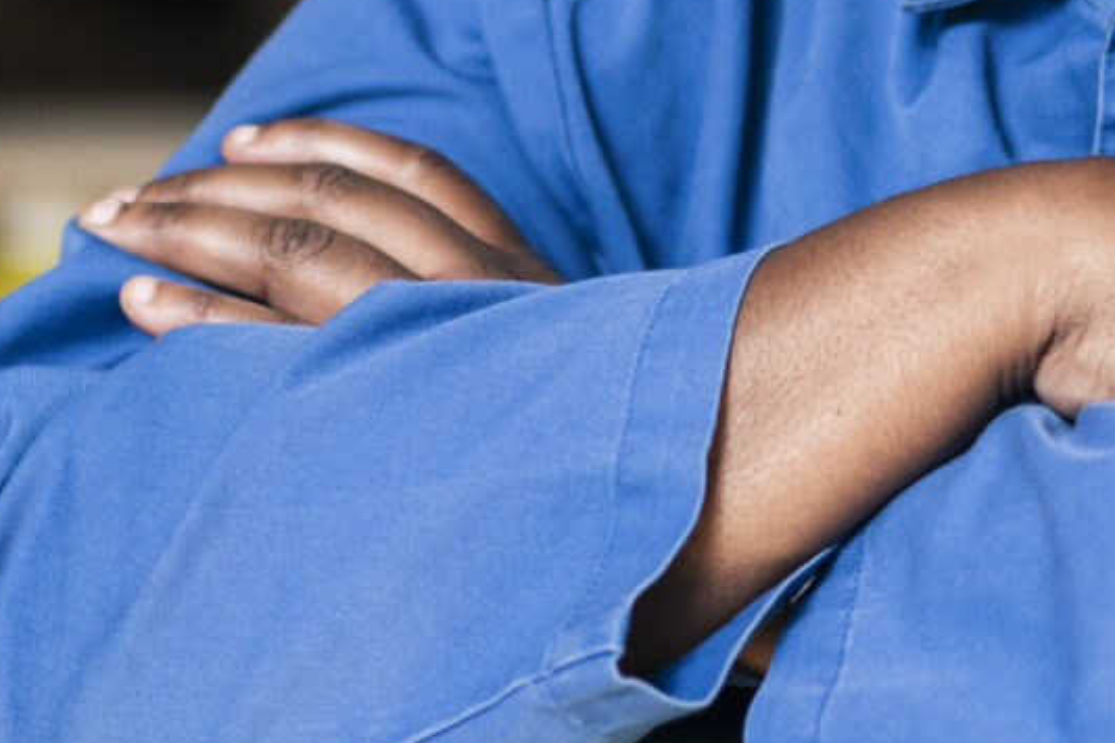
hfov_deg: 9.8
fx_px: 6535
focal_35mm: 211
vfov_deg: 6.5
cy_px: -43
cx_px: 603
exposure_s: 1/500
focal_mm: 55
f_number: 1.8
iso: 640
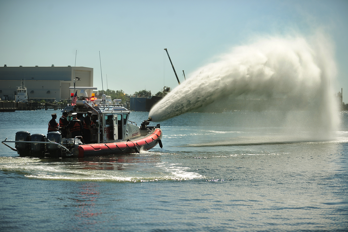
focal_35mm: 105
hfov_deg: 19.4
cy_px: 116
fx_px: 1016
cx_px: 174
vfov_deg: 13.1
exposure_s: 1/5000
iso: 200
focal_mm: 105
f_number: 3.2
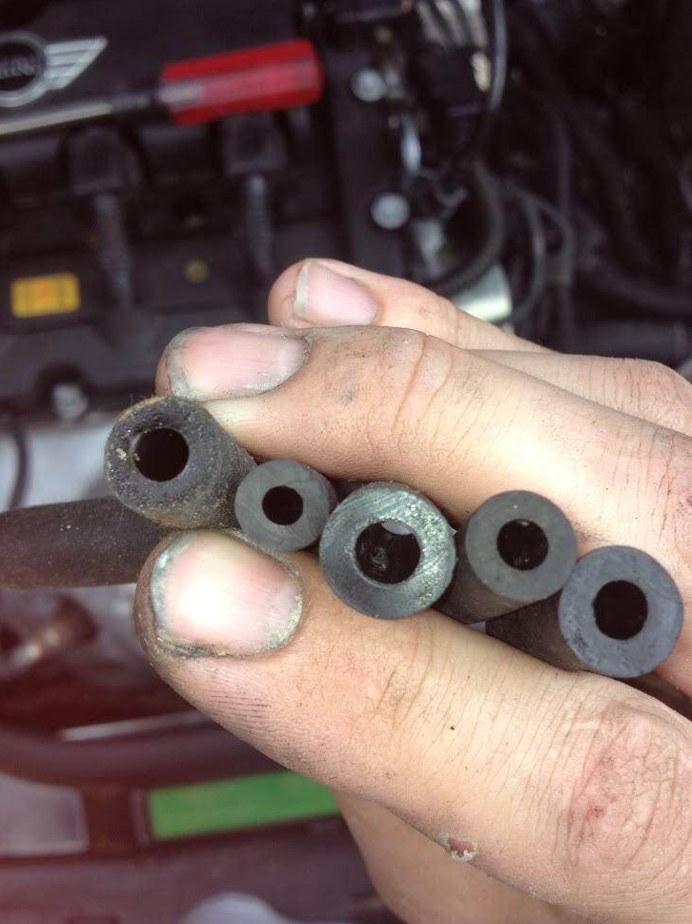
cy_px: 472
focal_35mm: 37
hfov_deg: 38.6
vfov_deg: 50.2
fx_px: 987
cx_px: 364
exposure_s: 1/264
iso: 64
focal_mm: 4.3
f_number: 2.4
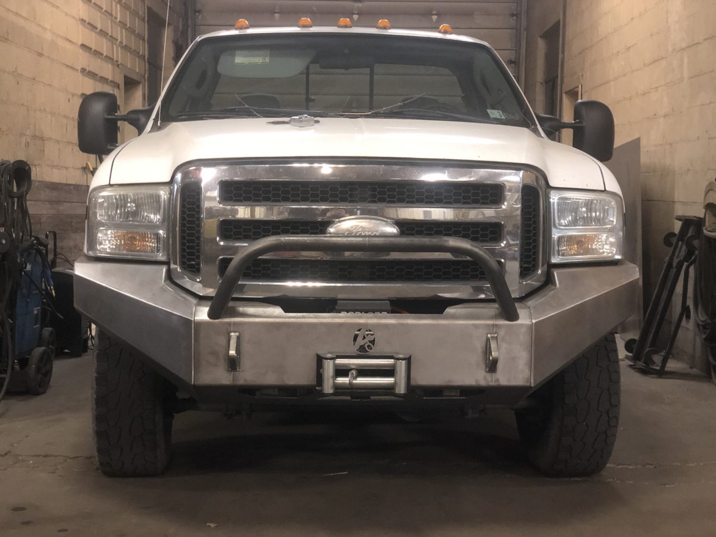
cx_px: 358
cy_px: 268
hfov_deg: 36.8
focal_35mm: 52
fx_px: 1076
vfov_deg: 28.0
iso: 160
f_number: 2.4
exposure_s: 1/10
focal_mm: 6
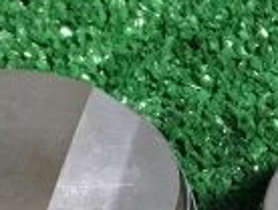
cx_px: 492
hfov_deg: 8.8
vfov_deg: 6.9
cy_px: 147
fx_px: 1730
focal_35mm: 215
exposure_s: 1/30
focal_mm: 4.15
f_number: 2.2
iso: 200
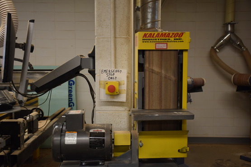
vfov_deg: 29.9
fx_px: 314
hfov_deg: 43.6
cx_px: 126
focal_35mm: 45
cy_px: 84
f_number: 4
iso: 500
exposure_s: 1/60
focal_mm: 30
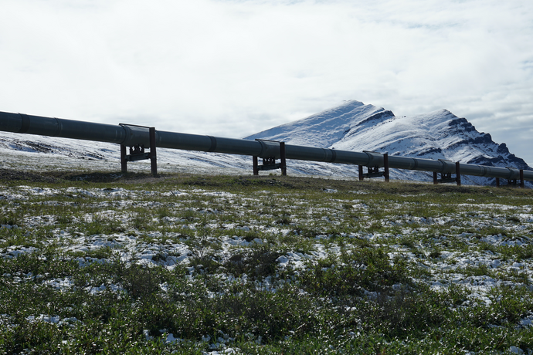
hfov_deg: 28.5
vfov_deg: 19.2
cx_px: 265
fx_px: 1051
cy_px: 178
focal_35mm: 71
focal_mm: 70
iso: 100
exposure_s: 1/640
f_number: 10
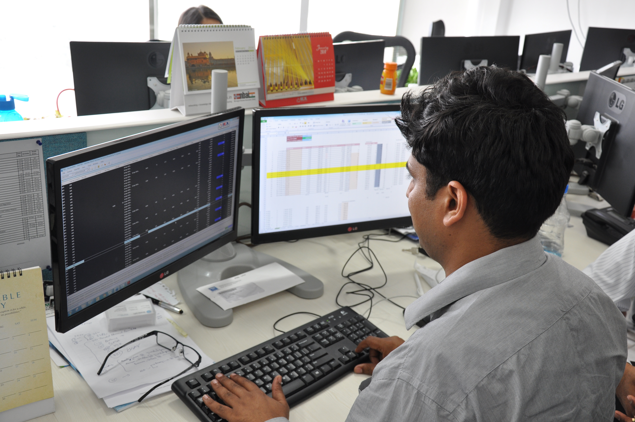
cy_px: 211
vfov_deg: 34.1
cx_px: 318
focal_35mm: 39
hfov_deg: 49.6
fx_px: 687
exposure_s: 1/30
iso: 400
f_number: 5.6
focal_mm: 26
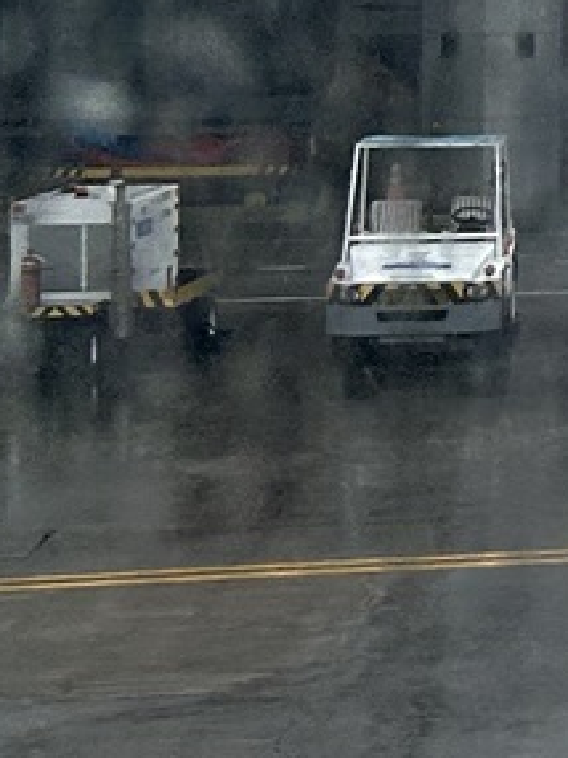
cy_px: -74
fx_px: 3988
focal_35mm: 182
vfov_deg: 10.7
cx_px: 2283
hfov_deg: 6.5
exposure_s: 1/709
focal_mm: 5.7
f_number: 1.5
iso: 50
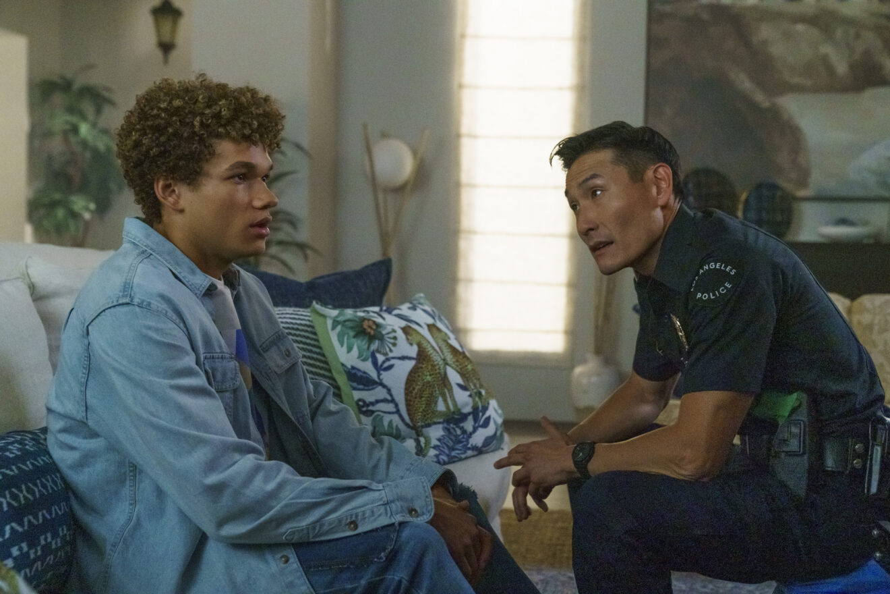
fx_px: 1187
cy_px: 297
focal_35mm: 48
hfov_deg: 41.1
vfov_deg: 28.1
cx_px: 445
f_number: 3.5
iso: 6400
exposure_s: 1/125
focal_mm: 48
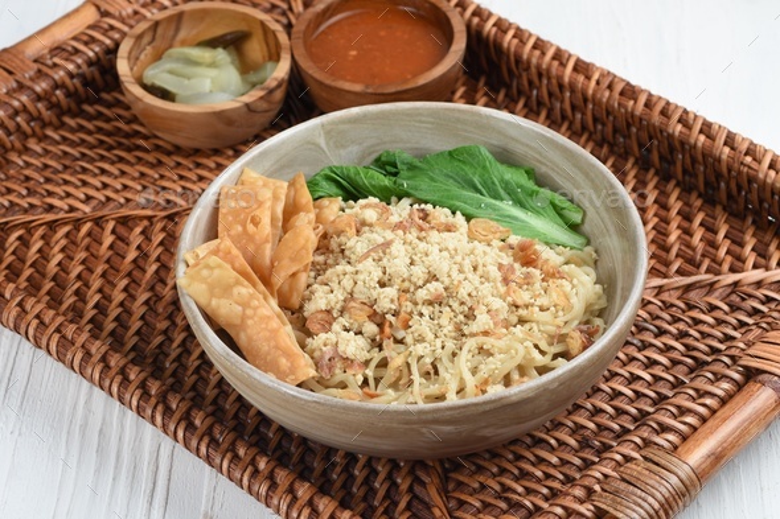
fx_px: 1949
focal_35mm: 90
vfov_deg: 15.2
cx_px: 390
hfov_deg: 22.6
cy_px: 260
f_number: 9
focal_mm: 60
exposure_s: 1/200
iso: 100
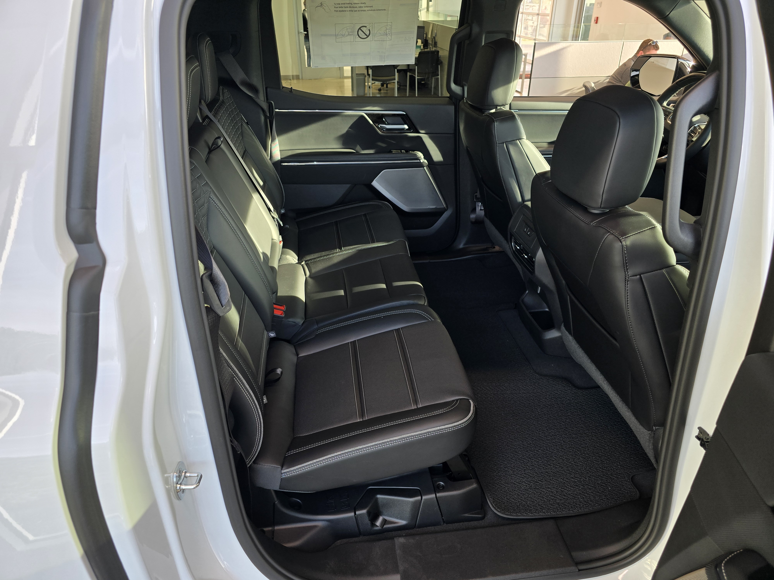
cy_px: 290
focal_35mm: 23
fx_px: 514
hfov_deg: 73.9
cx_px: 387
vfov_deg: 58.9
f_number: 1.7
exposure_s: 1/180
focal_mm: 6.3
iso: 100
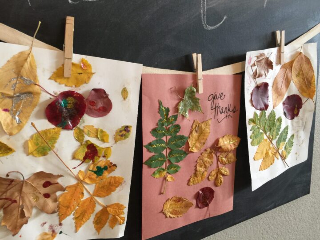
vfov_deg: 48.2
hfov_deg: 61.7
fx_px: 268
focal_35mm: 29
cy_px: 120
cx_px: 160
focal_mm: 4.15
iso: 40
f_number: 2.2
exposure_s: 1/15
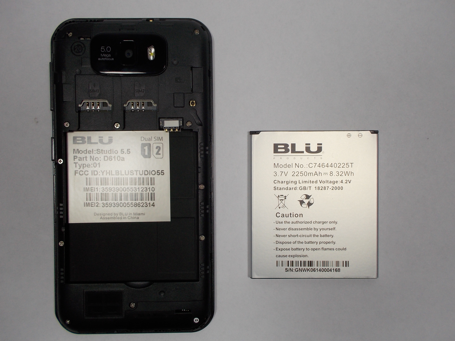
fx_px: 381
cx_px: 228
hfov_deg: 61.7
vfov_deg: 48.2
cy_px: 170
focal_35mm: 29
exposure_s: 1/100
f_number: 3.3
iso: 80
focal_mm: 4.1
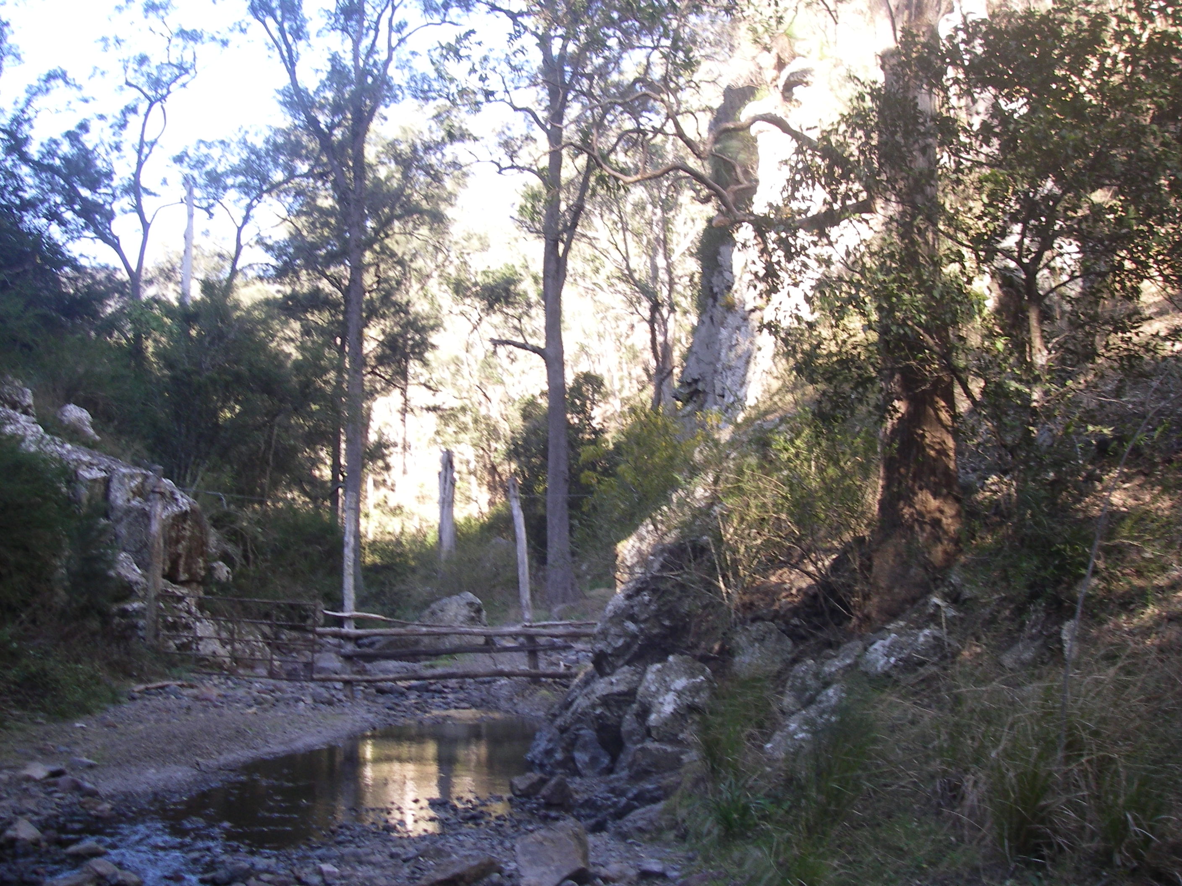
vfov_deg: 37.7
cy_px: 443
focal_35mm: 38
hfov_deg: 49.0
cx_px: 591
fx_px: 1298
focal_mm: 6.3
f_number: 3.3
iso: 80
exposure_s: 1/50
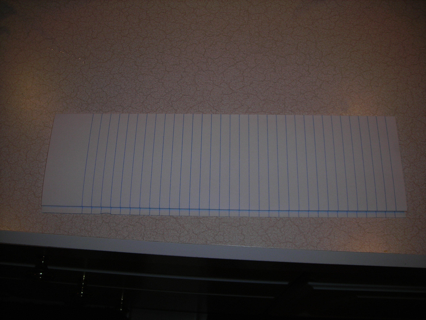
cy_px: 160
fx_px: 468
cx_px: 213
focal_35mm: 38
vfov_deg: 37.7
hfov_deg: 49.0
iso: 50
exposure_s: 1/60.1
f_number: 3.2
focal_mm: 6.3
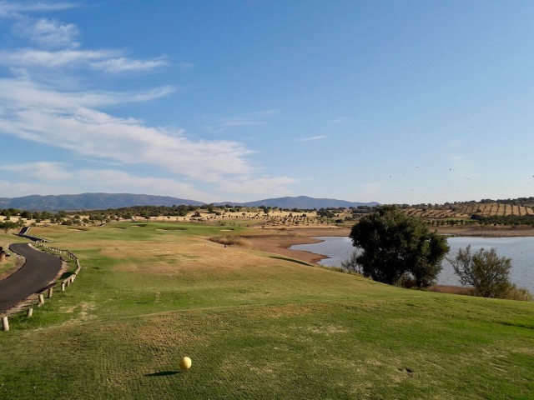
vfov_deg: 51.4
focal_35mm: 27
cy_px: 200
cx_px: 267
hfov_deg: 65.3
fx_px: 417
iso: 40
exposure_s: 1/1996
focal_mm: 3.6
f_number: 1.9
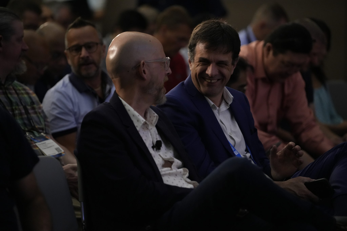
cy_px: 116
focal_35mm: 167
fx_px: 1609
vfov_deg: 8.2
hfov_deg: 12.3
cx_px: 174
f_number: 2.8
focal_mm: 167
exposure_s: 1/250
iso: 6400
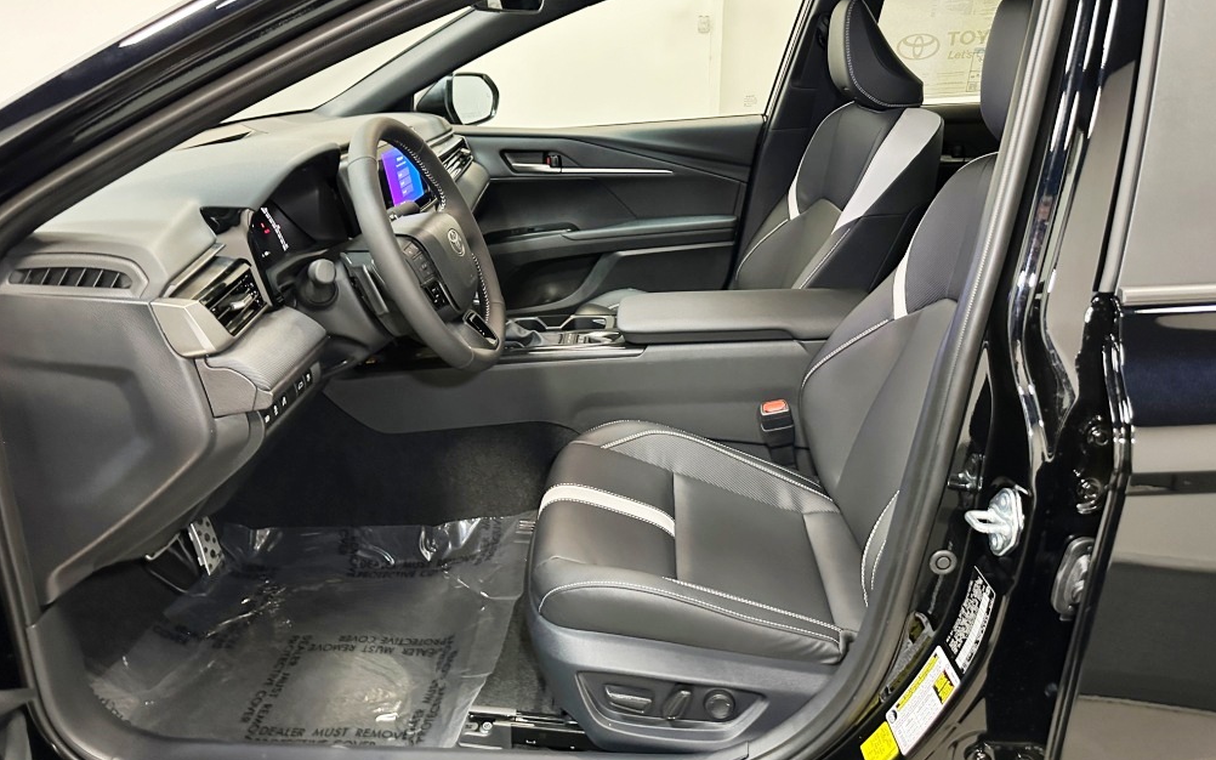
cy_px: 330
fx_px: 862
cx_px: 597
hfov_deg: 70.4
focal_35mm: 26
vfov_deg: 47.5
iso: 800
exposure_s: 1/30
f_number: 1.78
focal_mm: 6.86
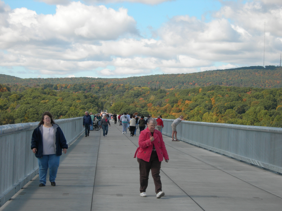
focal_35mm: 113
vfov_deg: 13.1
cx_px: 141
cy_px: 106
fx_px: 921
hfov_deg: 17.4
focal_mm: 23.4
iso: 50
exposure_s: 1/136
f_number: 8.2
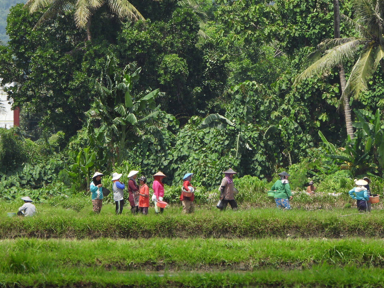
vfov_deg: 2.0
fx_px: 8077
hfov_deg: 2.7
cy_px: 113
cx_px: 233
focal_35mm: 728
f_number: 5
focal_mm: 98.1
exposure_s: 1/400
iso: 100
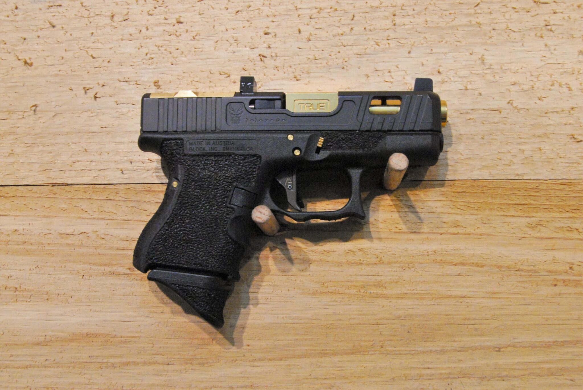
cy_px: 195
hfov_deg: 53.1
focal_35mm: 36
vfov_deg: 37.0
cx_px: 292
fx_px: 584
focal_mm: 24
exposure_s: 1/60
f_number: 9
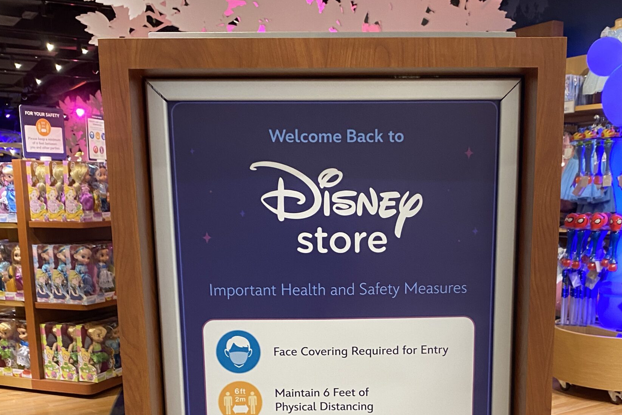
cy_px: 348
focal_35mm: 42
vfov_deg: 30.9
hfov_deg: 46.3
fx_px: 726
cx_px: 351
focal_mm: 4.25
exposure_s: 1/60
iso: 160
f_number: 1.8
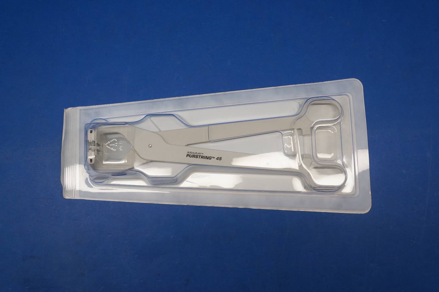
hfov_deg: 57.3
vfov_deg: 39.9
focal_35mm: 33
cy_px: 146
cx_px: 220
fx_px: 402
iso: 400
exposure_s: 1/160
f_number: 6.3
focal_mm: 22
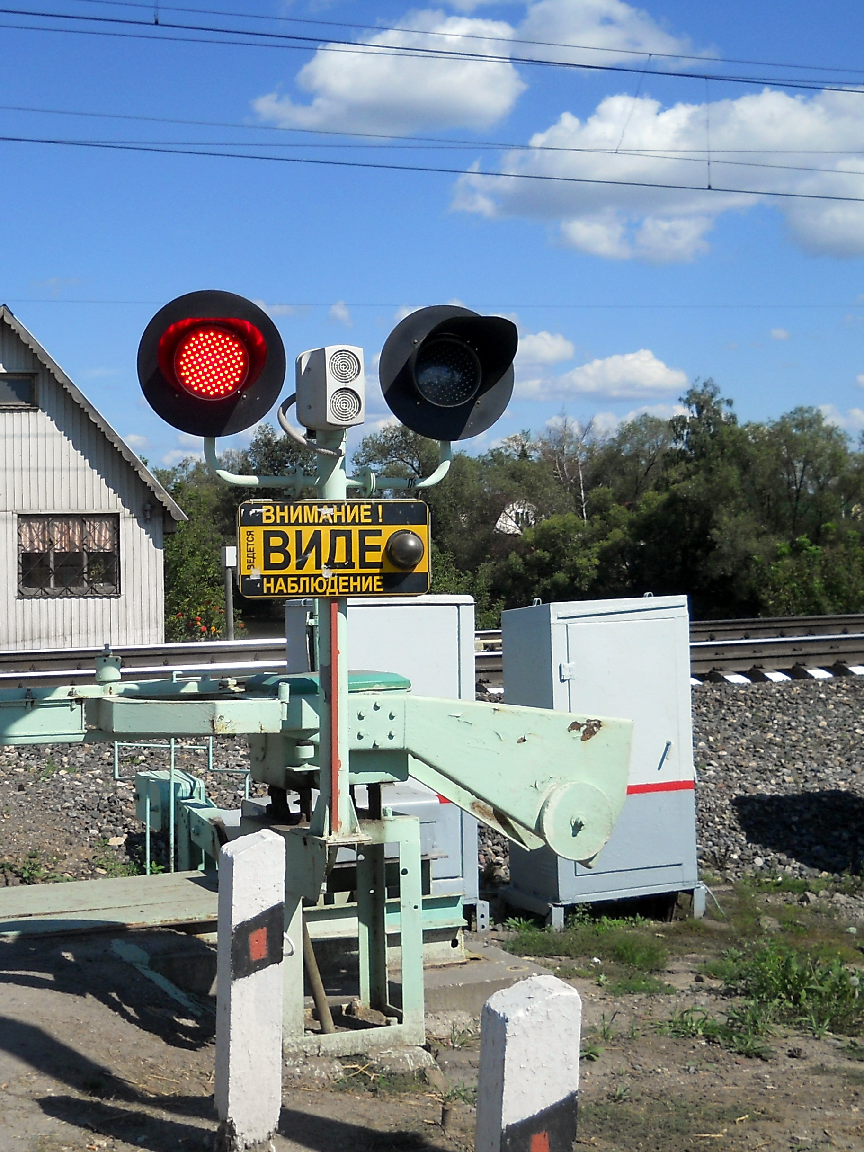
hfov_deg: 26.5
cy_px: 576
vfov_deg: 34.9
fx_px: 1830
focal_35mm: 55
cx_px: 342
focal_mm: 6.72
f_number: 5.5
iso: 80
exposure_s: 1/640
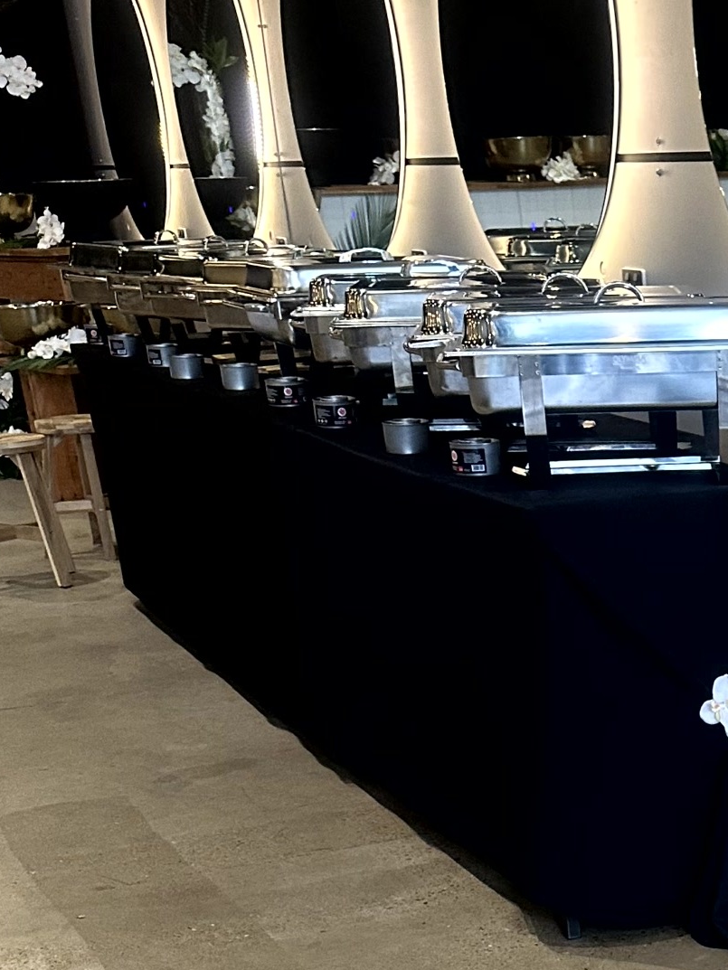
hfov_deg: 20.5
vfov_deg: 27.4
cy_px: 1014
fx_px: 1850
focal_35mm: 66
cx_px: 919
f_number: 1.78
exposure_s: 1/116
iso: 250
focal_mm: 6.86
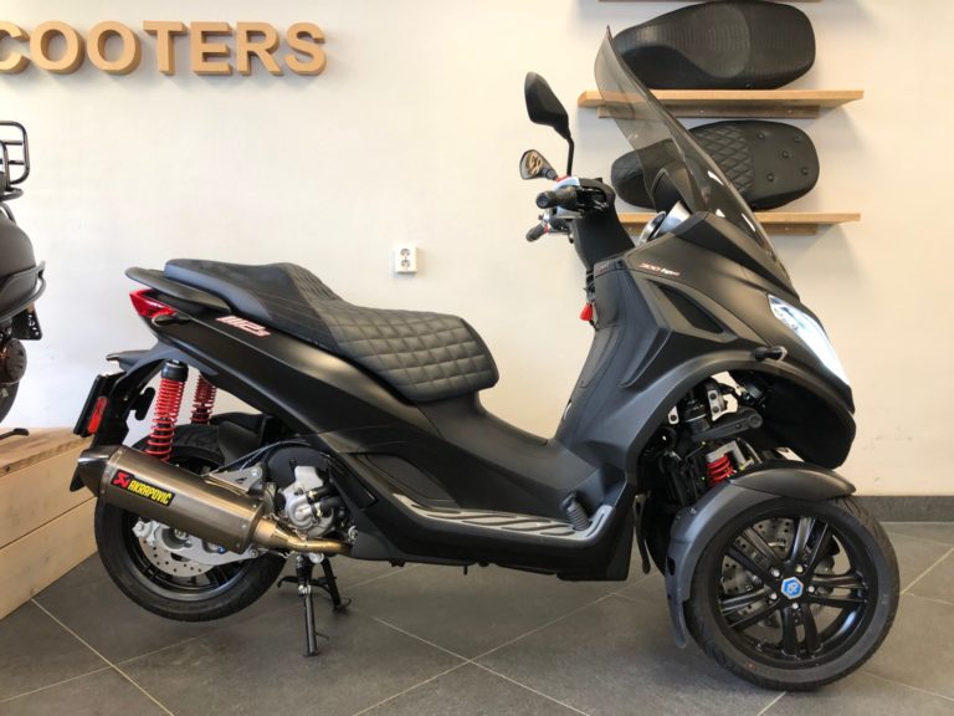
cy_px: 358
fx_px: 772
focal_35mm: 28
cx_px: 477
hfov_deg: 63.4
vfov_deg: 49.7
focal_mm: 4
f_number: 1.8
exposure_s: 1/20
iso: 32
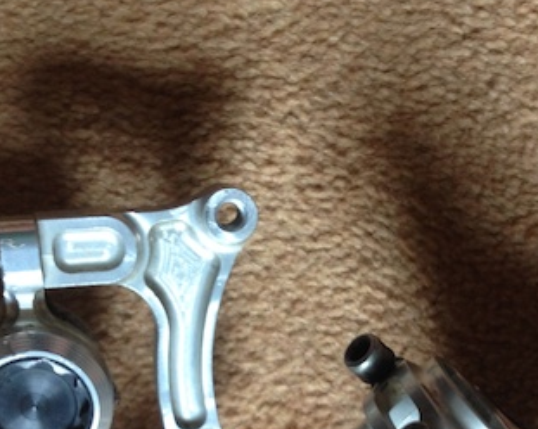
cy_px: 417
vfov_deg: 17.1
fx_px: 1399
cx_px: 412
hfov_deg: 21.6
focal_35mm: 88
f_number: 2.4
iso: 80
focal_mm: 4.28
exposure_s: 1/20
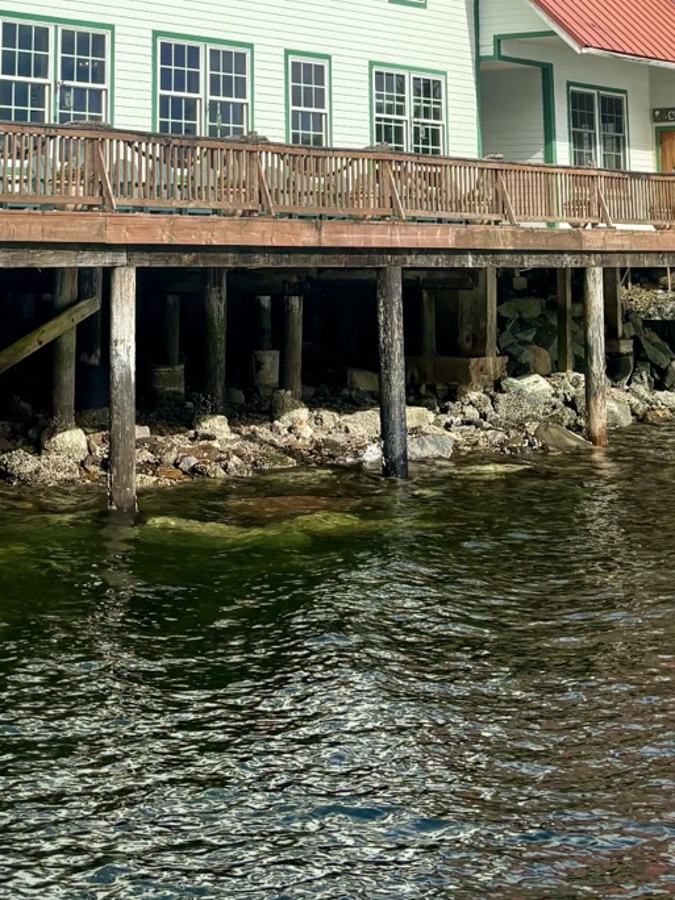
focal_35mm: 76
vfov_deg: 23.8
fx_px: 1976
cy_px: -124
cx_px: 299
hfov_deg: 19.4
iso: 50
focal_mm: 5.96
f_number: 1.6
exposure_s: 1/3534
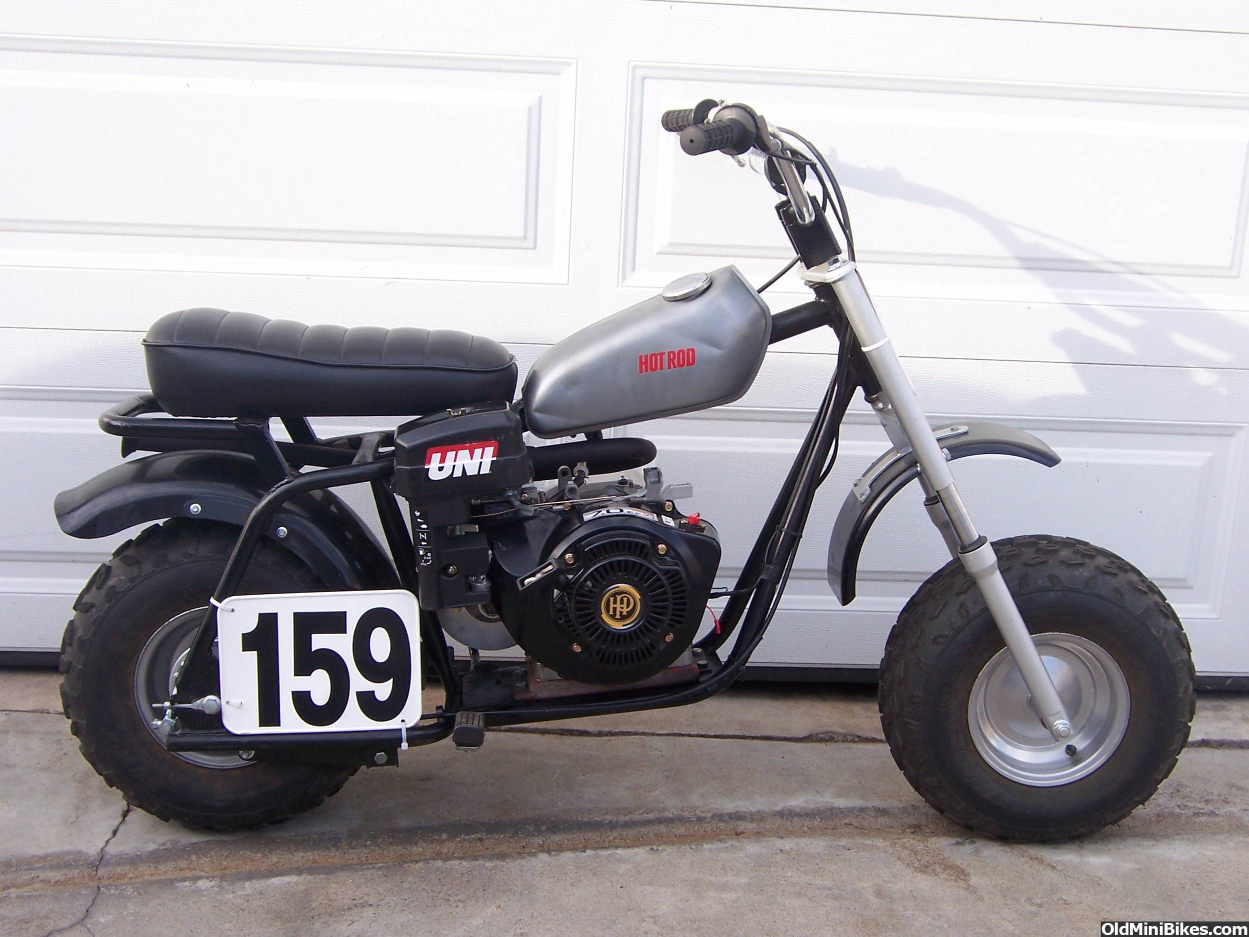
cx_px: 624
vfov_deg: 29.7
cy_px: 468
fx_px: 1768
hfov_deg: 38.9
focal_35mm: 49
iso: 80
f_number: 4
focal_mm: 8.2
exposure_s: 1/125
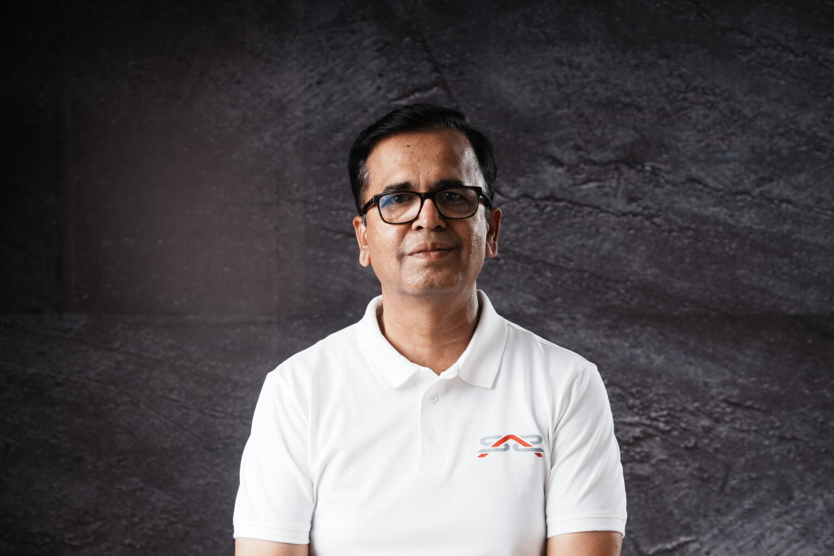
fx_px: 1969
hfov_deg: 23.9
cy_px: 278
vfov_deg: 16.1
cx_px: 417
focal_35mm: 85
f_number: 6.3
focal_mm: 85
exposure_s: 1/200
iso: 320
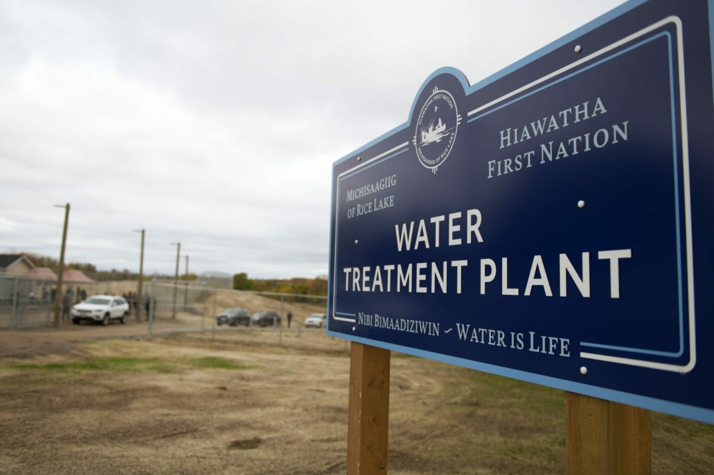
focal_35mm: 28
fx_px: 555
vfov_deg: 46.3
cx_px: 357
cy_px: 238
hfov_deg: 65.5
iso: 100
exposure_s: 1/500
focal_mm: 28
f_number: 2.8
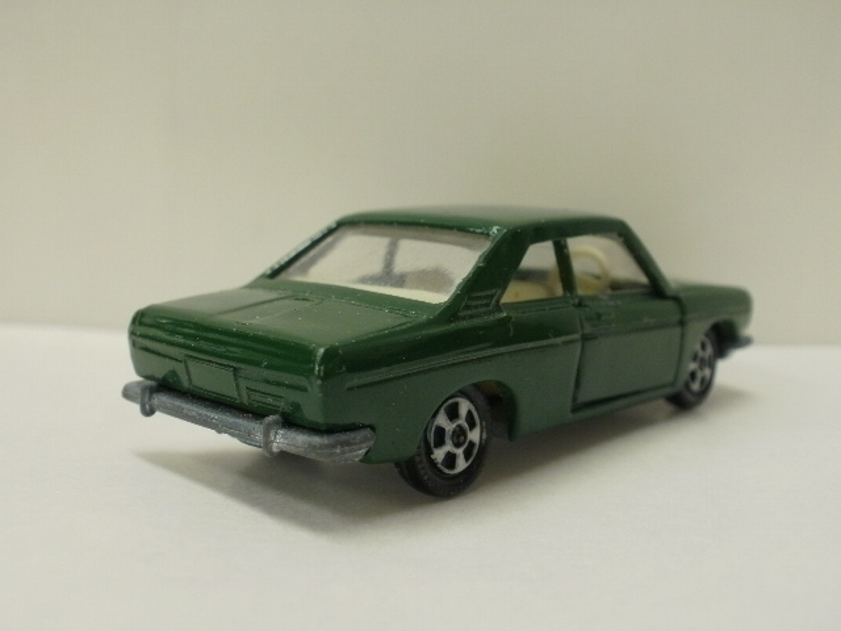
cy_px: 316
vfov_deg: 32.9
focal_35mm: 44
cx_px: 420
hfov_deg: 42.9
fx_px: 1069
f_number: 4
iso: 125
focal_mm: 7.7
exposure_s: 1/20
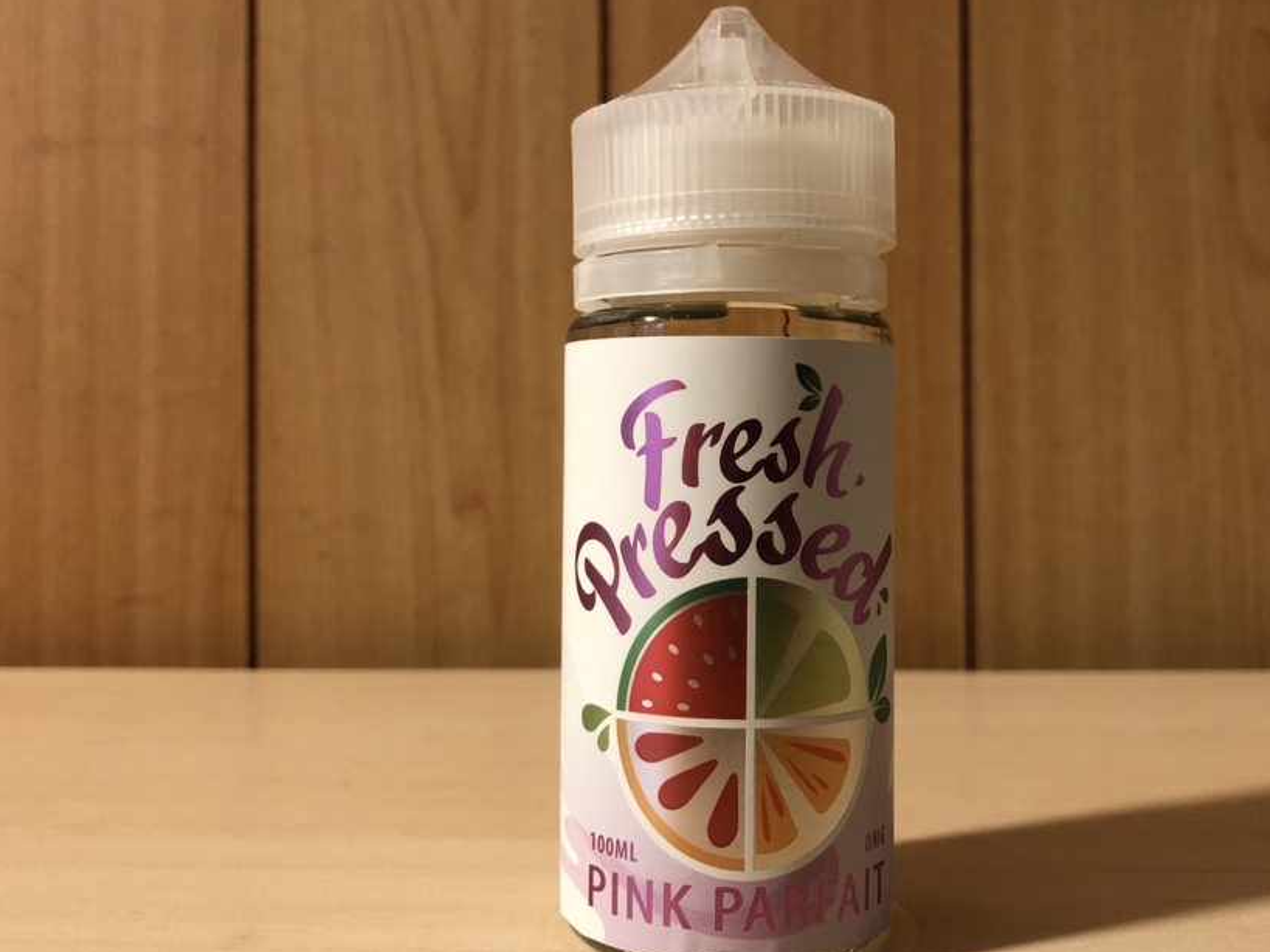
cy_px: 439
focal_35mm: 35
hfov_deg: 52.6
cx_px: 692
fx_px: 1284
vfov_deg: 40.7
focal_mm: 4
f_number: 1.8
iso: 100
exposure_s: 1/8
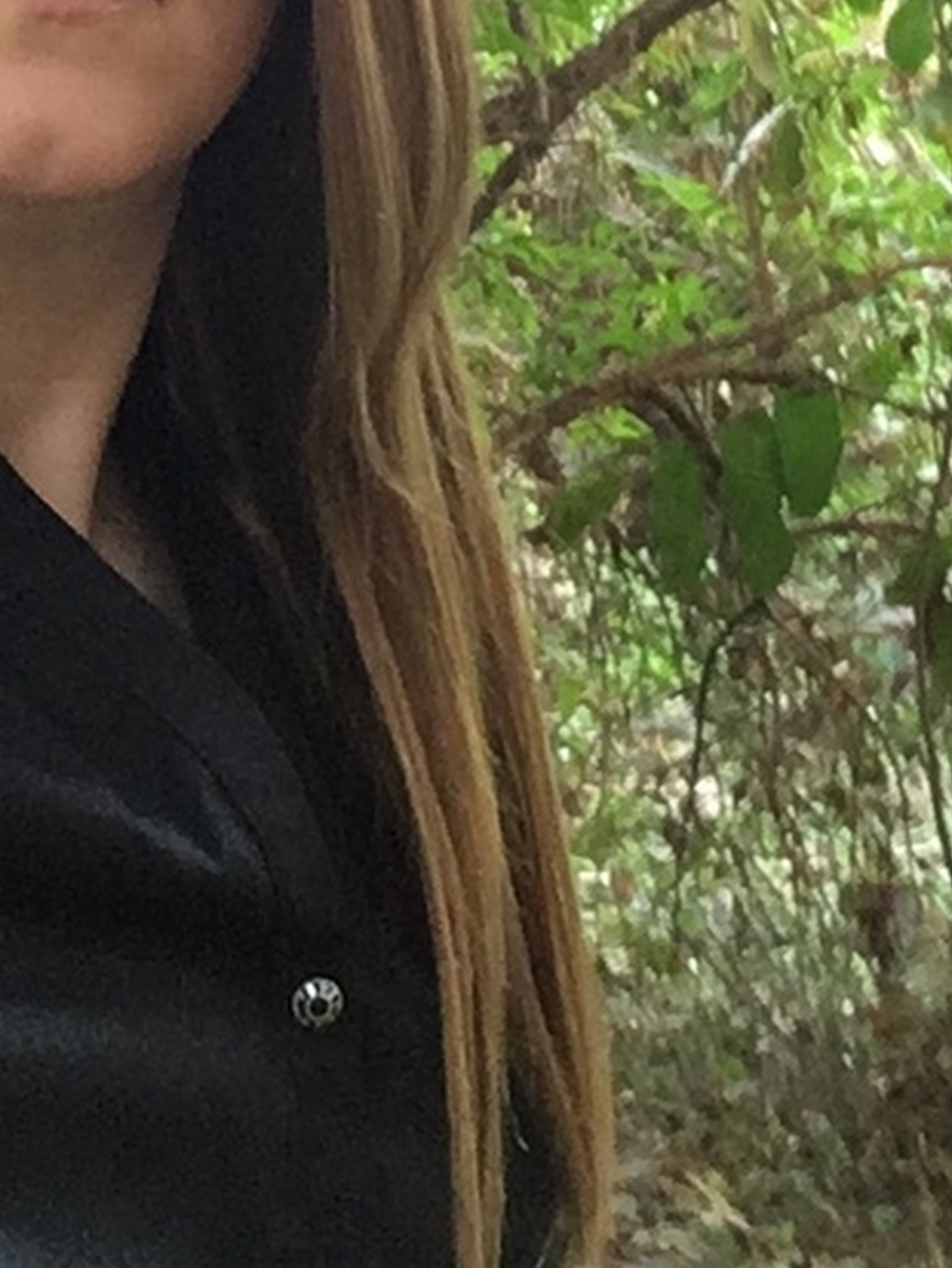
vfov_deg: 25.8
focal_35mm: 70
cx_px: 264
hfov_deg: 20.9
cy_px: -115
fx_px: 2566
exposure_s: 1/30
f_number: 2.4
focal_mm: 2.15
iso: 250
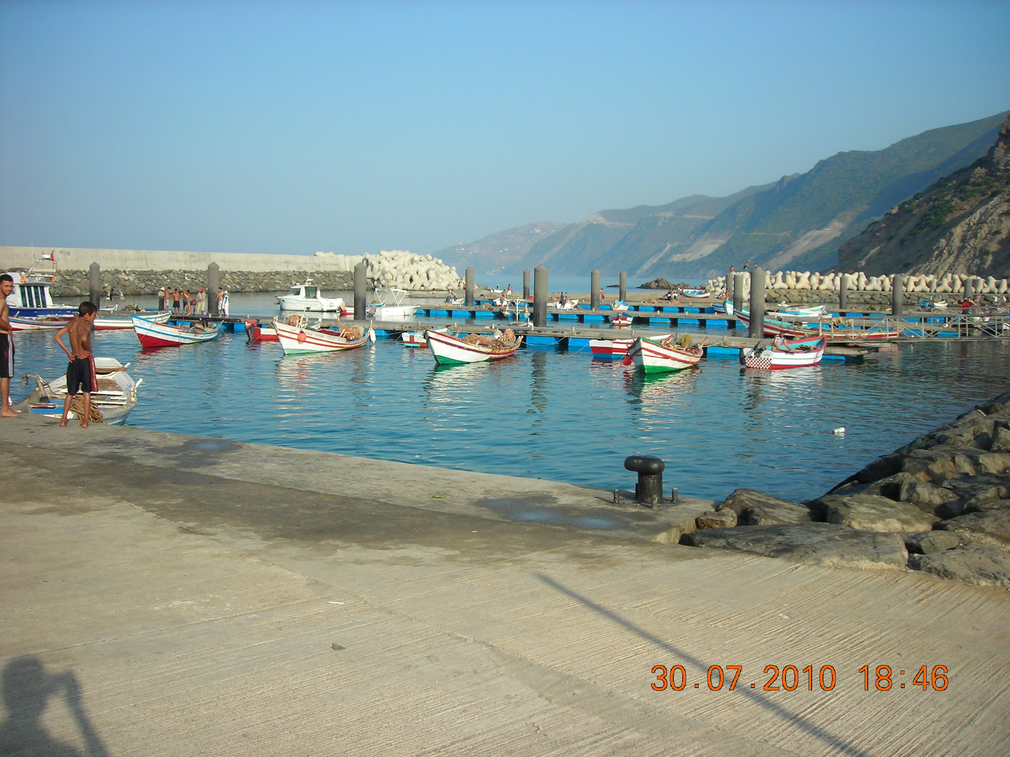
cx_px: 505
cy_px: 378
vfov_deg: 37.7
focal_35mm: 38
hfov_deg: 49.0
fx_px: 1109
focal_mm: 6.3
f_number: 6.4
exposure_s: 1/132
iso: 50
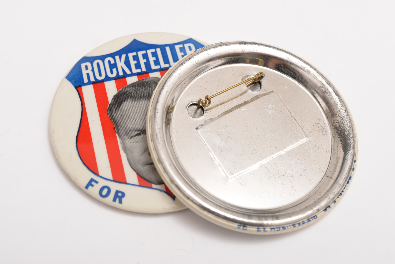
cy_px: 132
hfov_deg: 33.4
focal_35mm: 60
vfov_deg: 22.6
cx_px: 198
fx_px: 659
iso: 160
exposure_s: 1/125
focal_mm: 60
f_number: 9
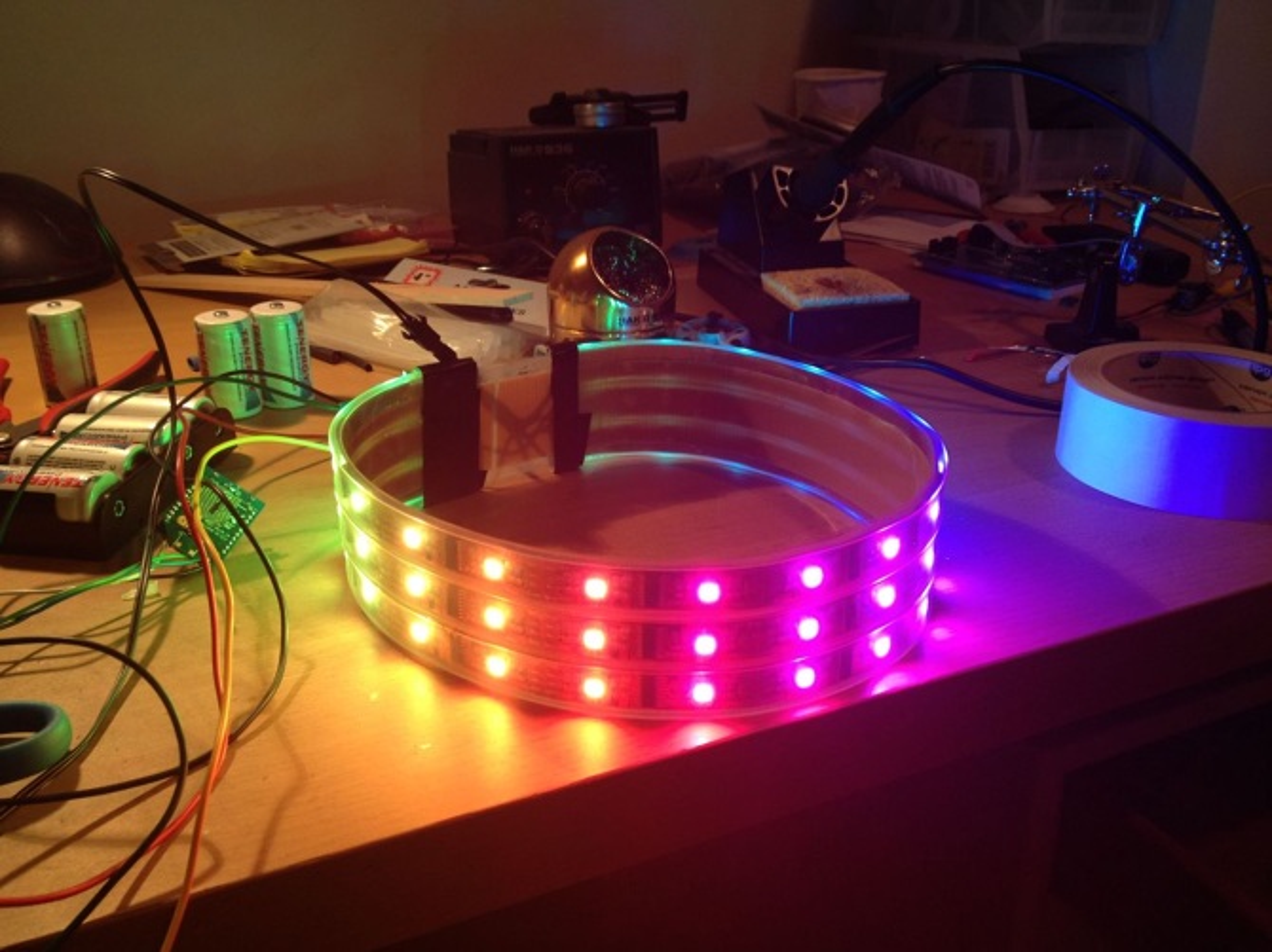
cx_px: 636
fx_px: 1286
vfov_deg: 40.7
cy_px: 476
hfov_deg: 52.6
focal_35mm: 35
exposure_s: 1/20
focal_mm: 4.28
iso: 64
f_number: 2.4
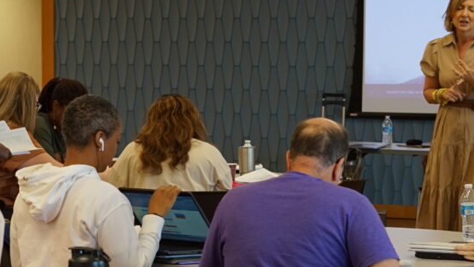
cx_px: 192
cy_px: 168
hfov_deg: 14.6
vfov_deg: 8.3
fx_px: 1848
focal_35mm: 147
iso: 800
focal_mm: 50
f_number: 4
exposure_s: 1/160
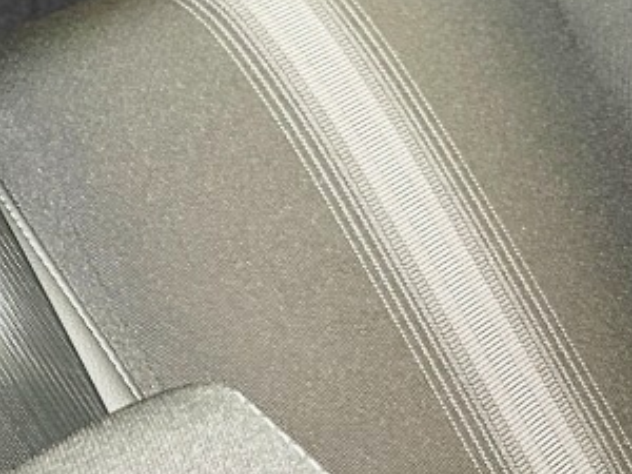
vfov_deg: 17.0
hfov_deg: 20.4
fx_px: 1497
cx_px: -320
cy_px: -141
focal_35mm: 82
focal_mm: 6.86
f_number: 1.78
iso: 1000
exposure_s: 1/30
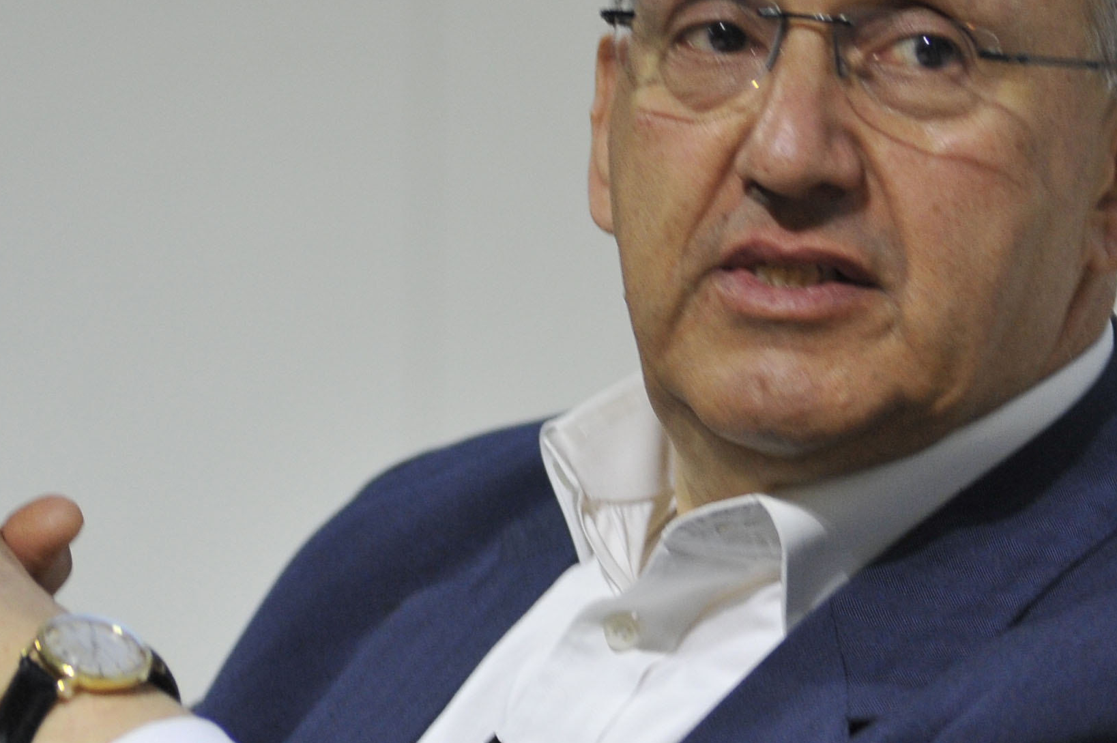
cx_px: 978
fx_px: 14510
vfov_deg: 2.9
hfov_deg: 4.4
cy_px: 468
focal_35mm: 468
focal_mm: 180
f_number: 4
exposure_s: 1/100
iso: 1600
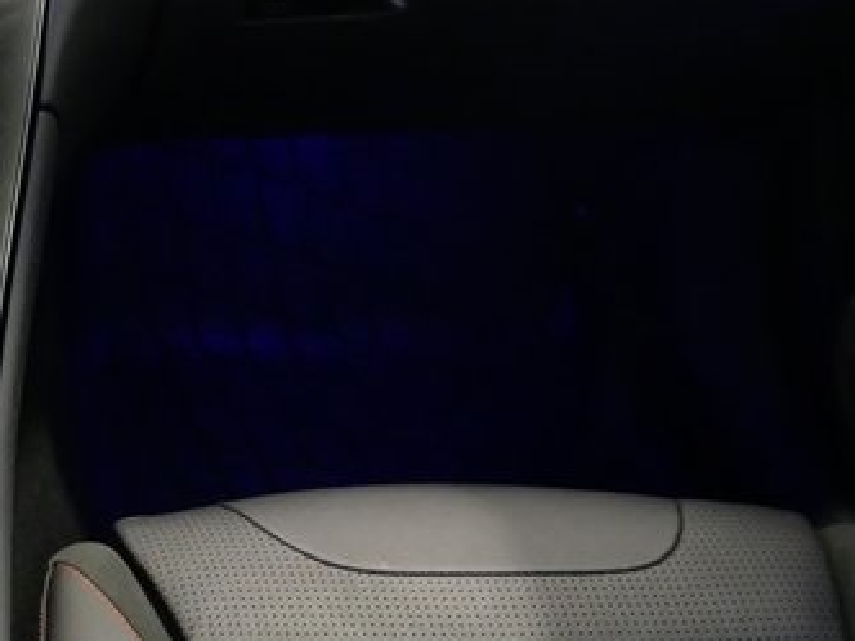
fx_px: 1828
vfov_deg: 18.5
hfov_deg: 23.4
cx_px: -250
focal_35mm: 74
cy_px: -190
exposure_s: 1/15
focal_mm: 12
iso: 3200
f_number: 3.5
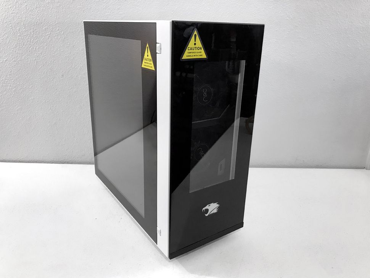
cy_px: 139
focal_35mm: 28
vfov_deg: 49.8
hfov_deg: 63.4
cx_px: 185
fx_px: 299
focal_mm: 3.99
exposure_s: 1/30
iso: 25
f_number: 1.8
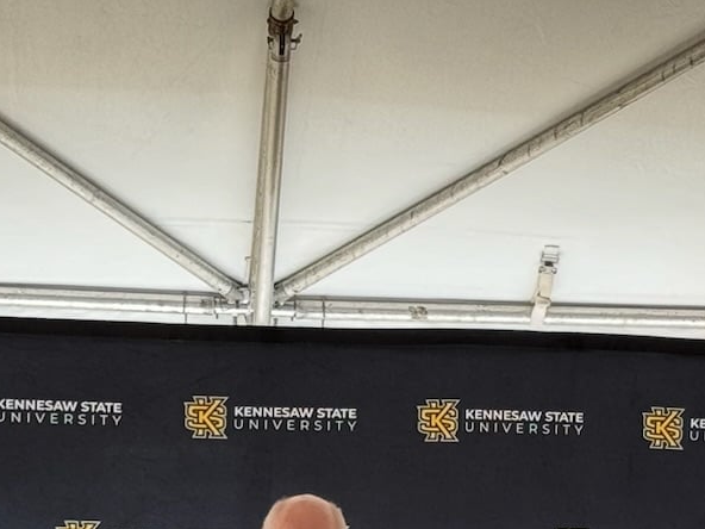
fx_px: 3381
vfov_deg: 8.8
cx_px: 523
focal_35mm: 166
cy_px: 741
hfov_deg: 11.9
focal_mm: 6.86
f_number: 1.78
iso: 64
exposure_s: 1/241
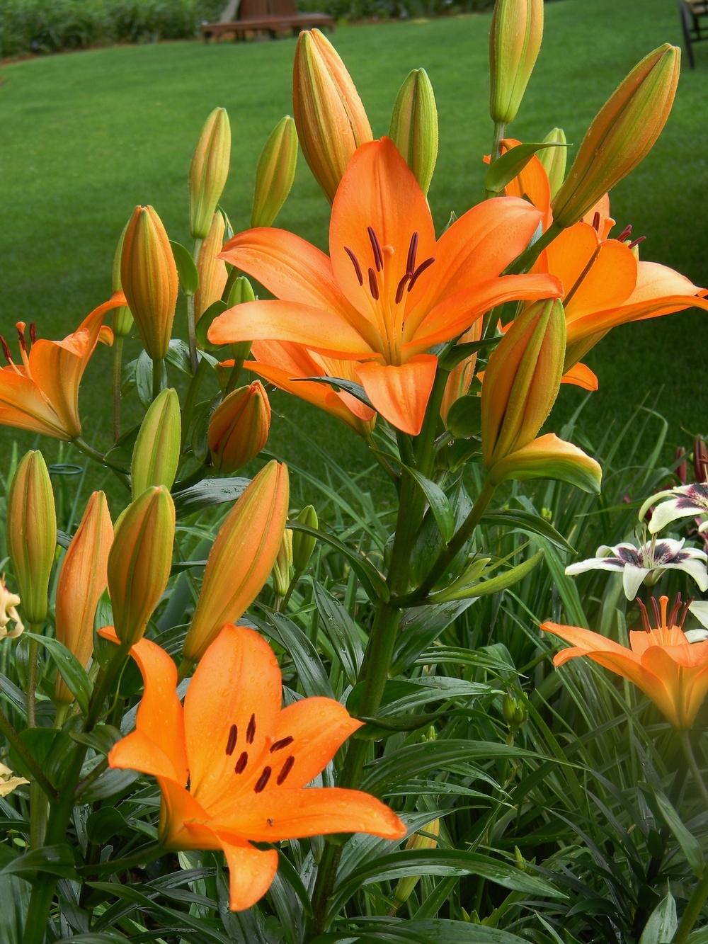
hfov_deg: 21.9
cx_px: 354
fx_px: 1827
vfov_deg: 29.0
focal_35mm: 67
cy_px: 472
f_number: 4.3
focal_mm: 12.2
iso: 80
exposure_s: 1/58.6
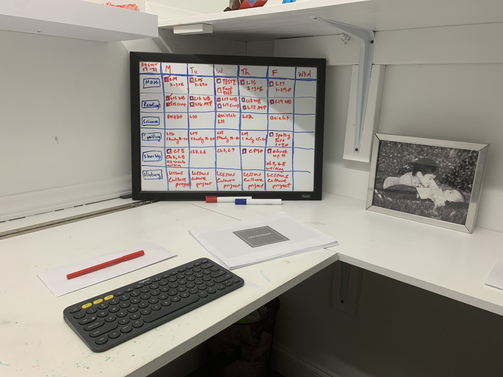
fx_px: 378
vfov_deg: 53.1
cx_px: 252
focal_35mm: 26
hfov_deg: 67.3
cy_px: 188
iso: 80
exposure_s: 1/60
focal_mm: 4.25
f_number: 1.8
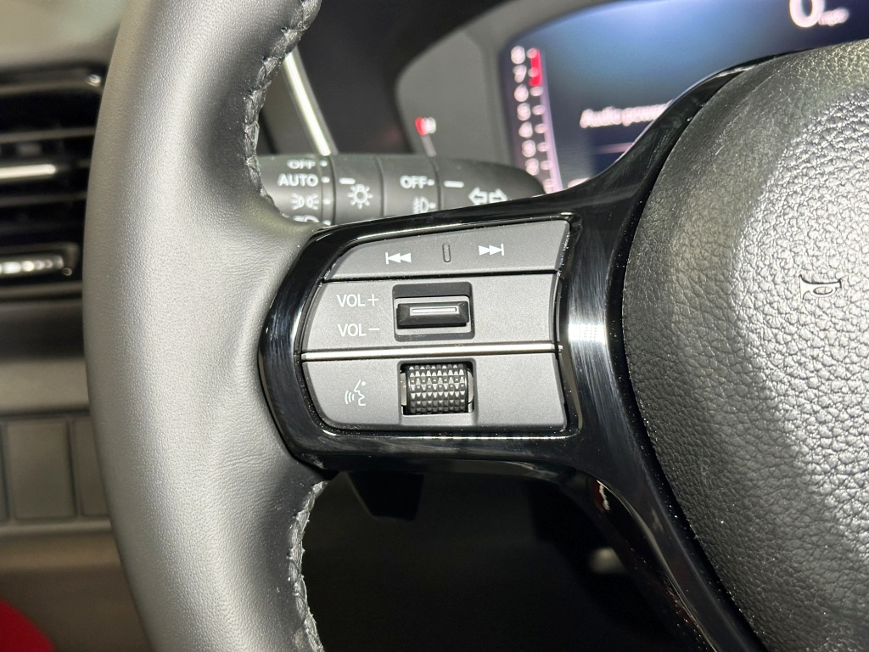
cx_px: 434
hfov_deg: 39.7
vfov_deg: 30.3
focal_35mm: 48
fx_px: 1205
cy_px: 326
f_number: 1.78
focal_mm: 6.86
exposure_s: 1/40
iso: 320
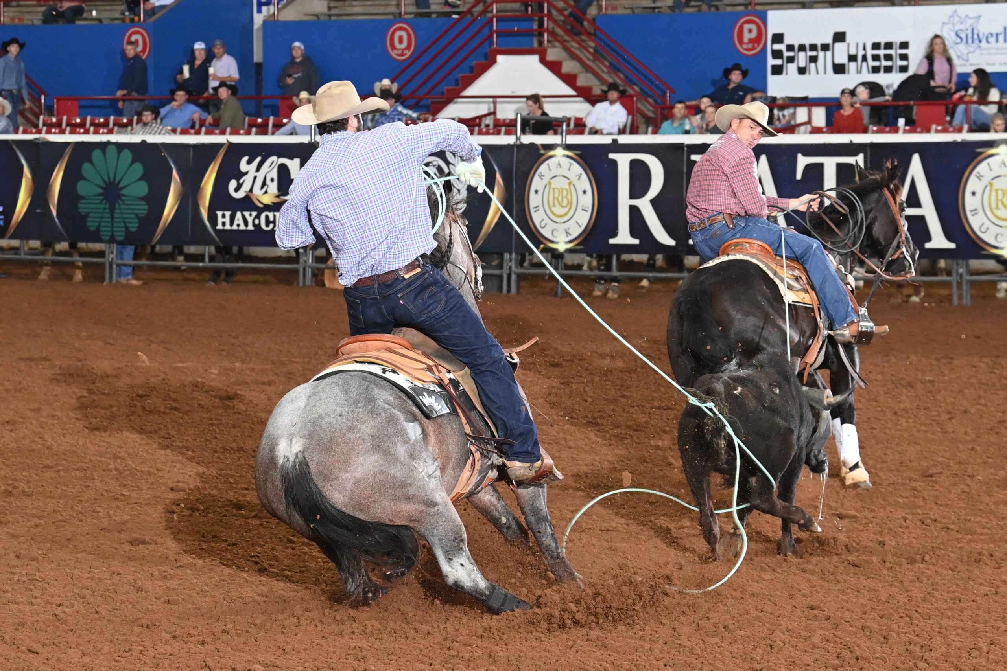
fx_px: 4615
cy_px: 336
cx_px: 504
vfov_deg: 8.3
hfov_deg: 12.5
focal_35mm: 165
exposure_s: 1/320
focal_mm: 110
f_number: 5.6
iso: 4000
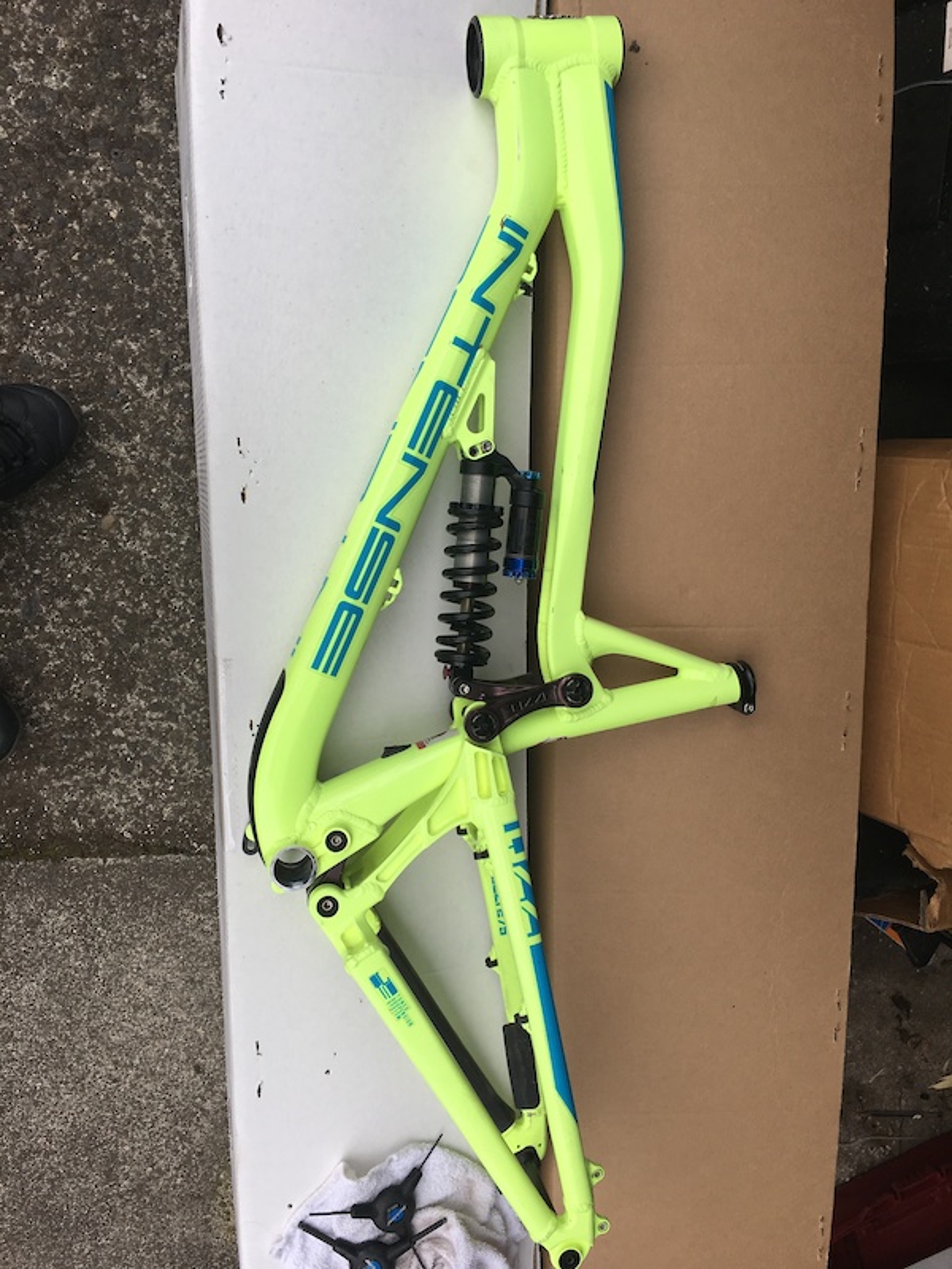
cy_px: 634
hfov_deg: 48.2
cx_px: 476
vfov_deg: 61.7
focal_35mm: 29
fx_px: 1063
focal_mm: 4.15
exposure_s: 1/411
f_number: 2.2
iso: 25
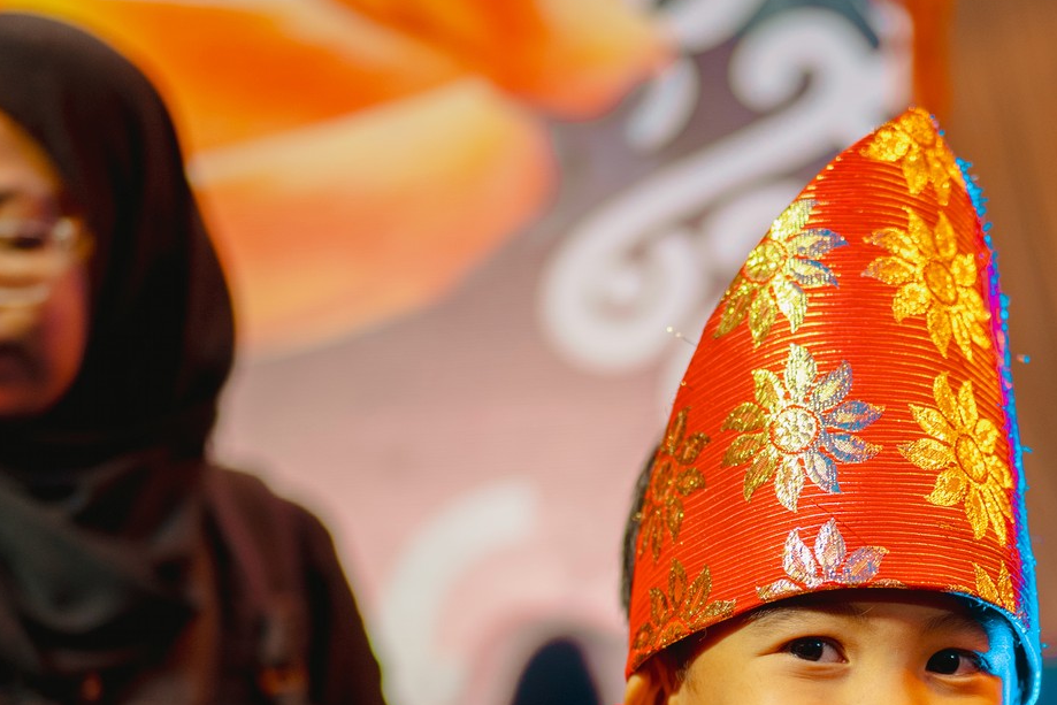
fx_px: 2290
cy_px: 731
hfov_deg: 25.6
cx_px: 825
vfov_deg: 17.1
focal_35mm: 78
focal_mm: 35
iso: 320
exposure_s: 1/160
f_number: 1.2
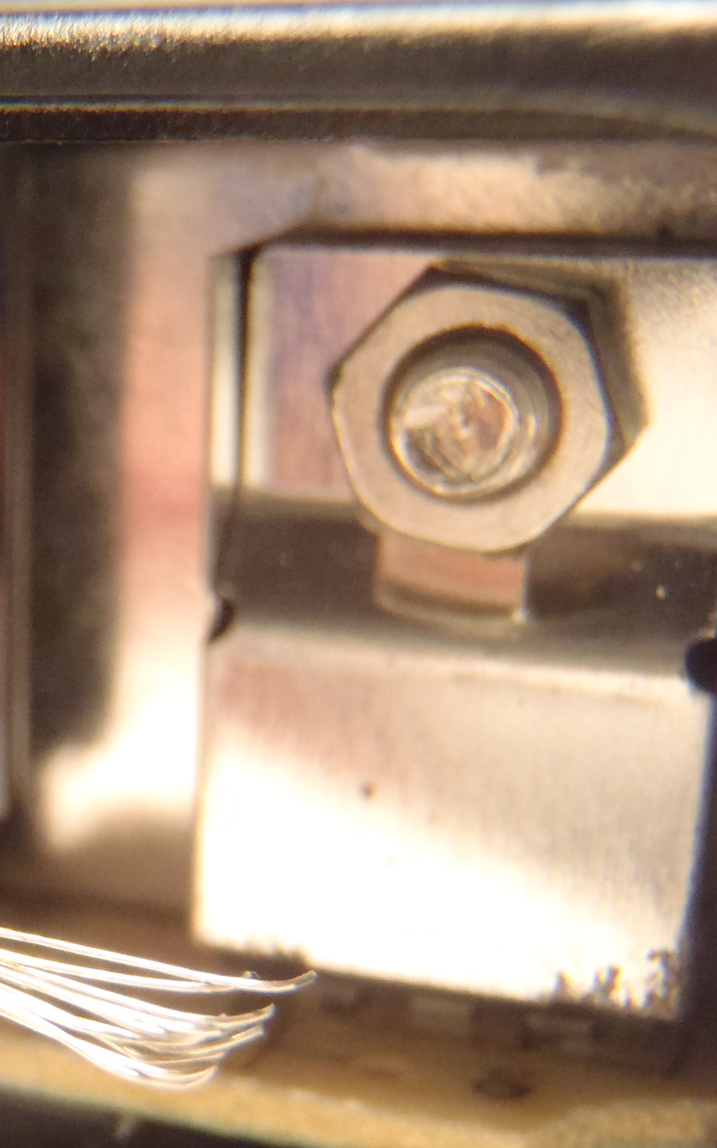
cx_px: -111
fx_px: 2314
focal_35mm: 74
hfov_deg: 16.9
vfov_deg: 27.7
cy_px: 744
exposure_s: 1/8
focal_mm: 6.64
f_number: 4.7
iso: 400
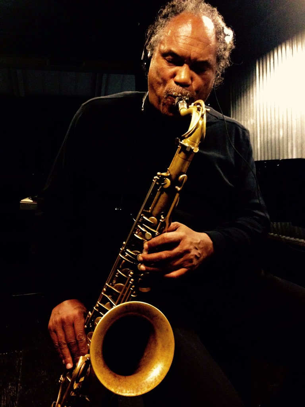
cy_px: 204
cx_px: 152
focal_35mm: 33
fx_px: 388
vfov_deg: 55.4
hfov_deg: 42.9
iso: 640
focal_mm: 4.12
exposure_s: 1/15
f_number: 2.4
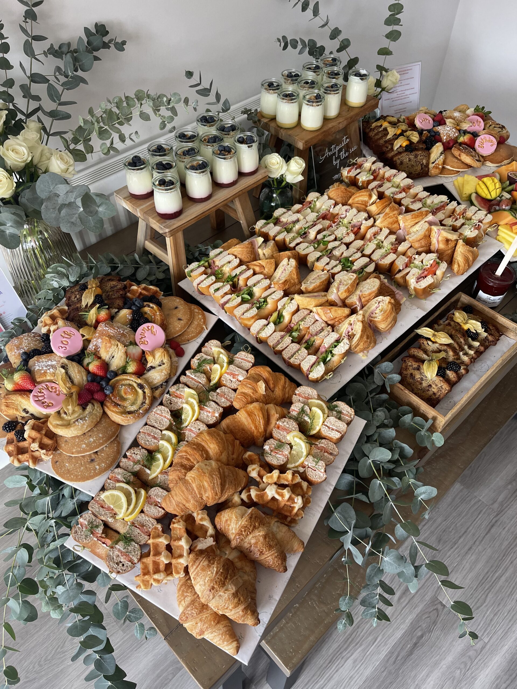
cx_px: 258
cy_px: 344
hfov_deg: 53.1
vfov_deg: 67.3
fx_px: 518
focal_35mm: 26
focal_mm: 5.1
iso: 125
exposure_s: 1/101
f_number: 1.6
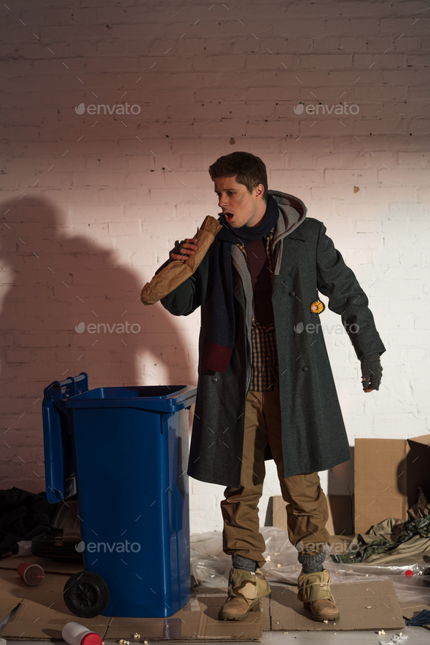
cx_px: 215
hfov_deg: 16.1
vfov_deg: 23.9
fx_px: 1522
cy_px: 322
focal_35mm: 85
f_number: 5
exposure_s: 1/200
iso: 100
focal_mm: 85
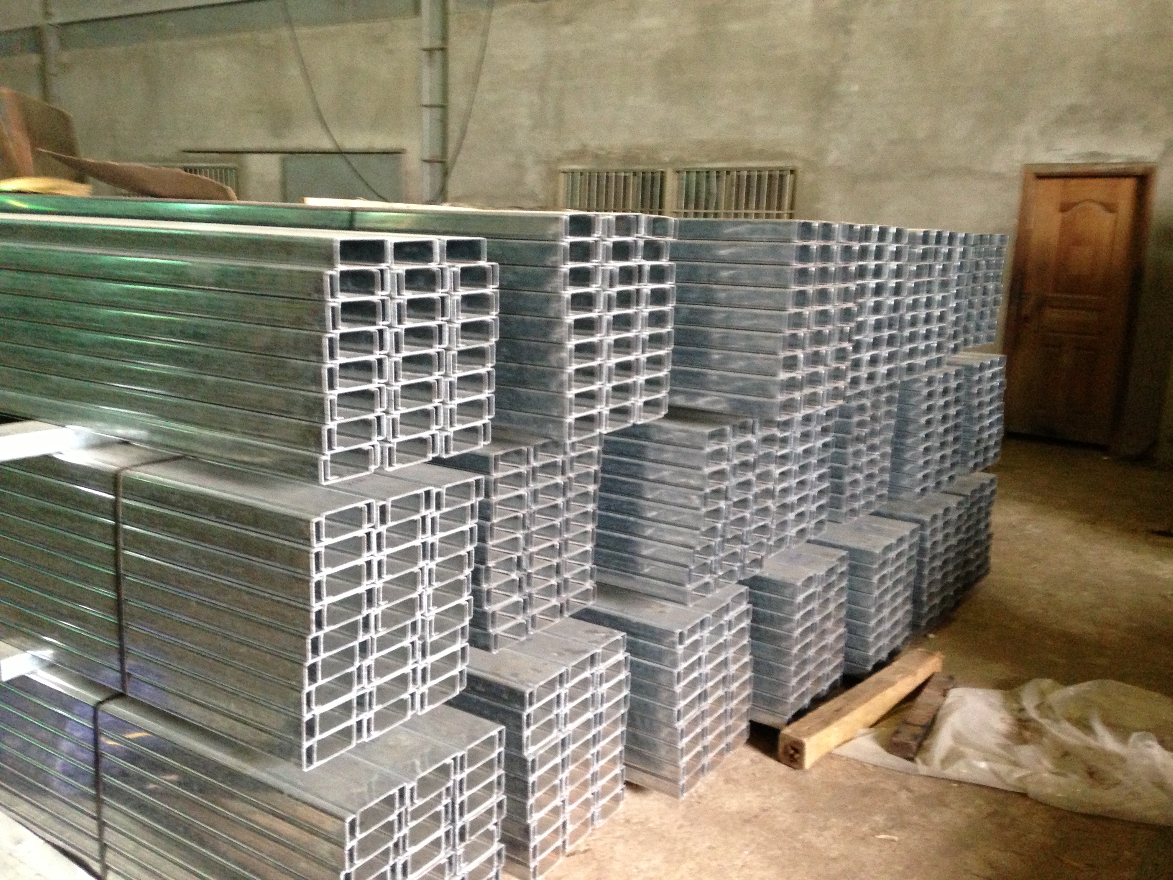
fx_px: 1118
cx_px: 586
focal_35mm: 33
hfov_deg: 55.4
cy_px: 440
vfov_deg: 42.9
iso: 400
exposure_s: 1/17
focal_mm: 4.13
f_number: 2.4
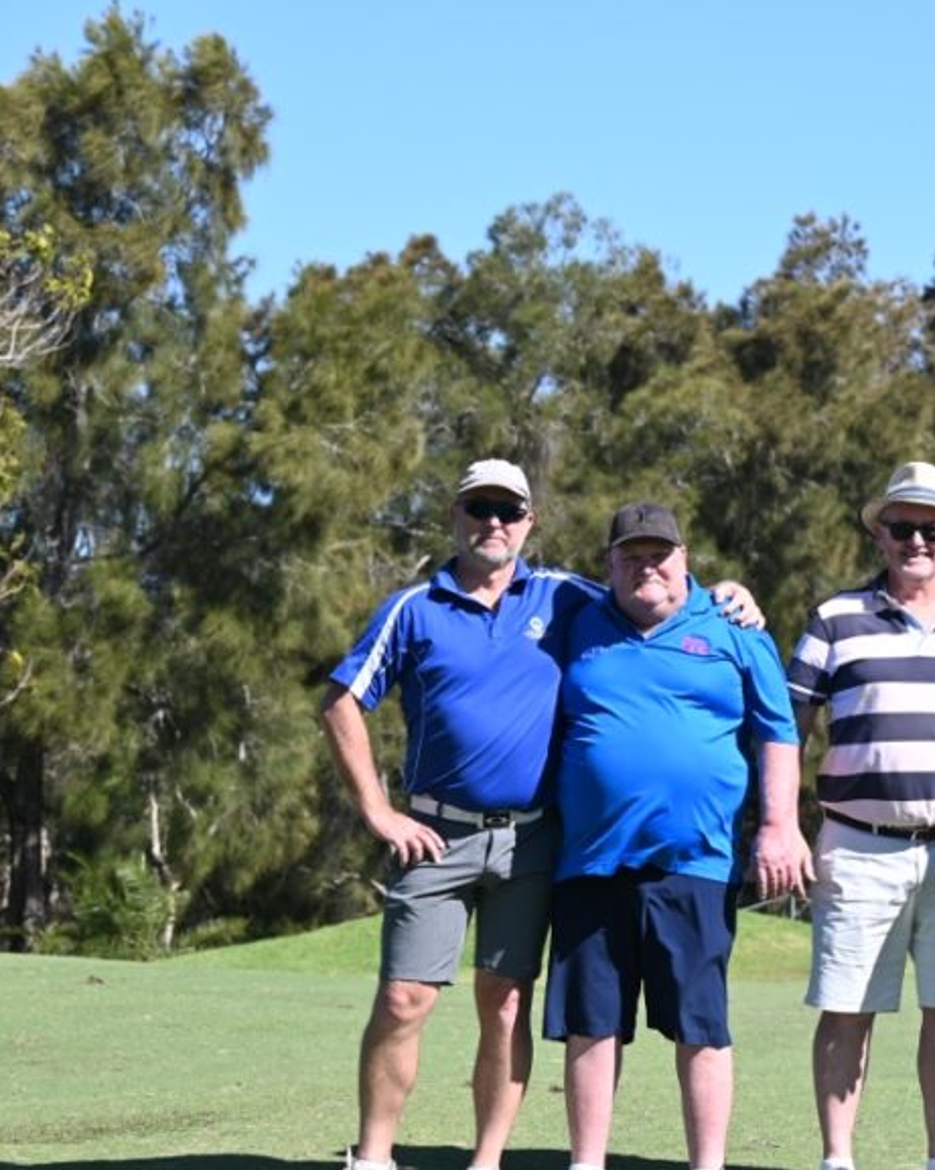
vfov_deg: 9.4
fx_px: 7097
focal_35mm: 205
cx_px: 905
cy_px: 664
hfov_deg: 7.5
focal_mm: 82
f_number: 6.3
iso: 100
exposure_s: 1/320
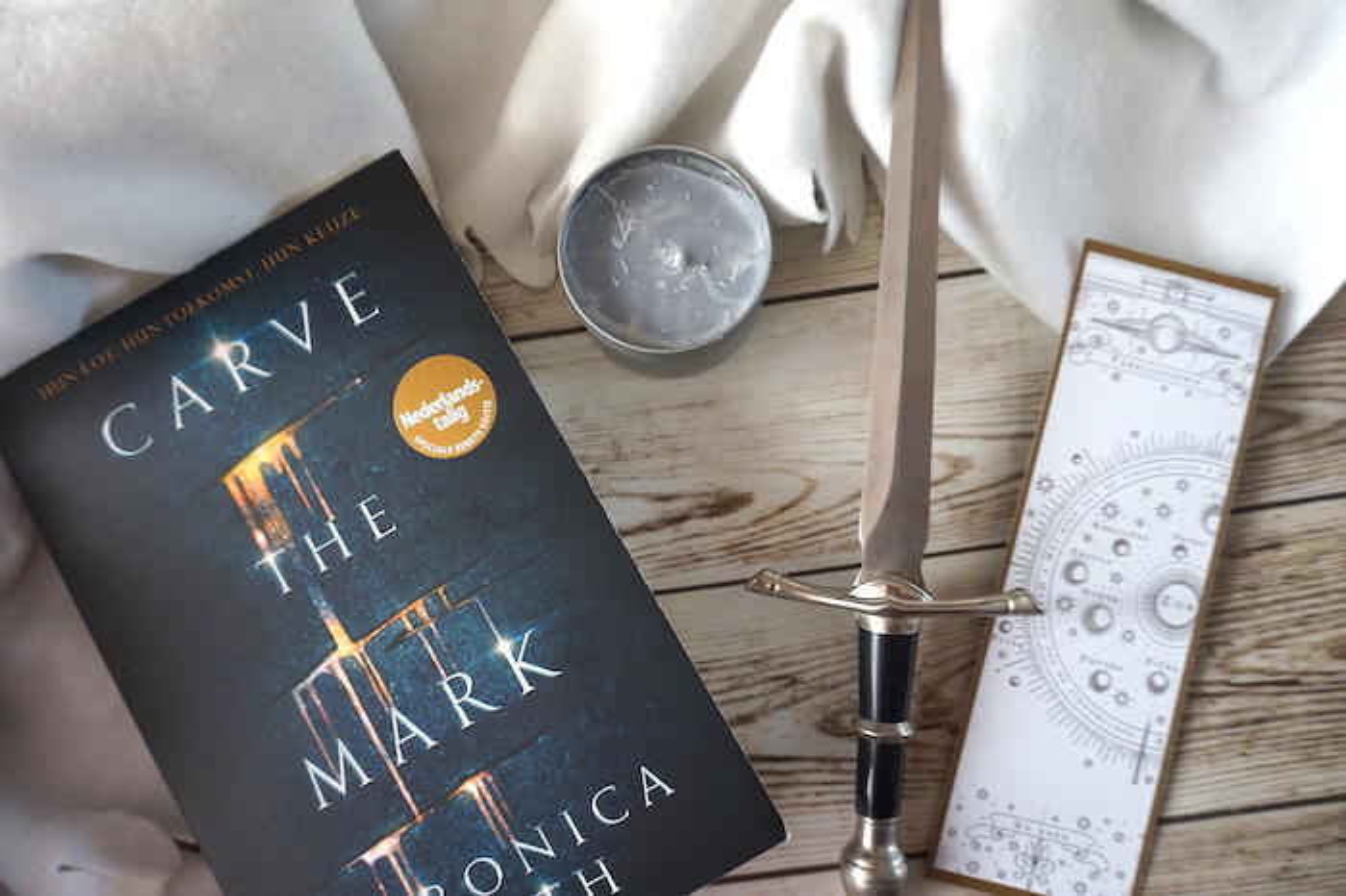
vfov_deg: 53.1
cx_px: 673
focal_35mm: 24
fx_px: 897
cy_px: 448
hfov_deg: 73.8
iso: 500
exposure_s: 1/60
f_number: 4
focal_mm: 16
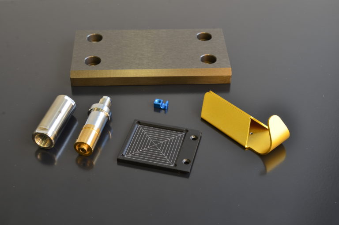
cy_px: 112
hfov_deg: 33.5
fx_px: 564
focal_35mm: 60
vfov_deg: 22.5
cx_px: 170
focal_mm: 40
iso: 100
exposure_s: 1/2
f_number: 13
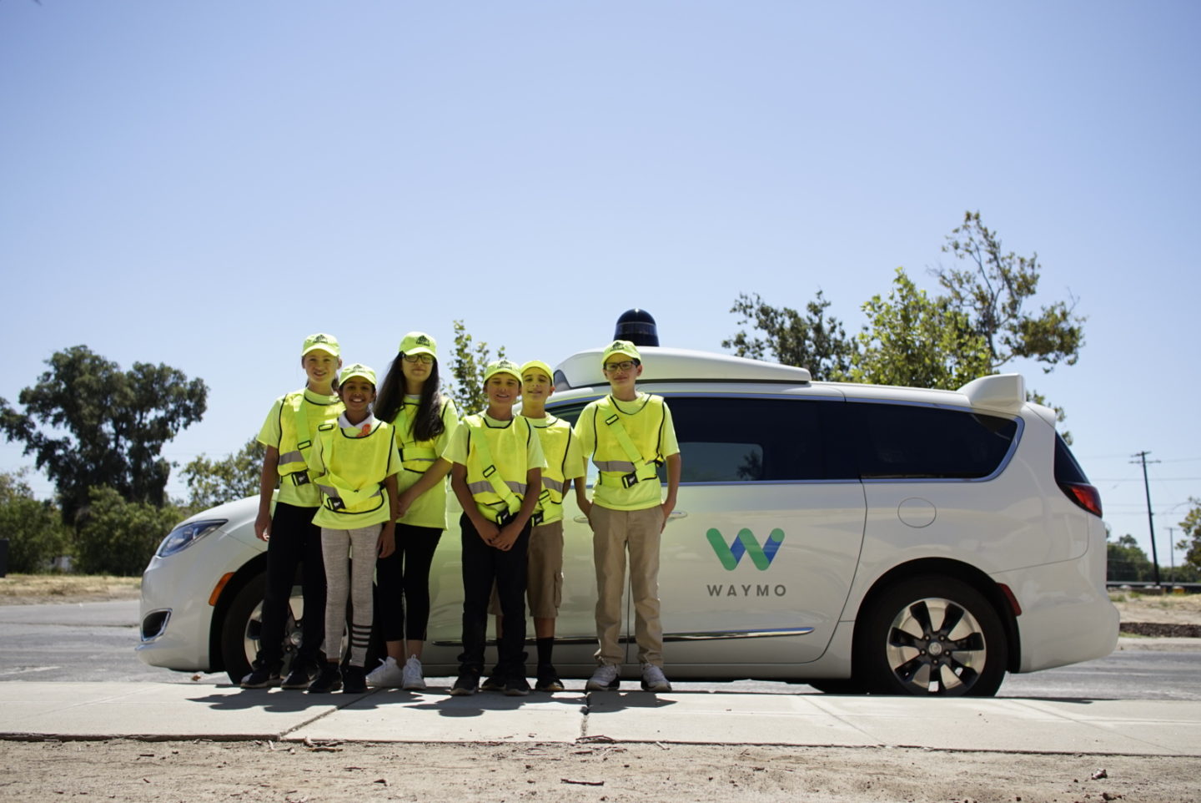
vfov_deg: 36.9
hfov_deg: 53.1
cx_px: 600
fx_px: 1202
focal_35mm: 36
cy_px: 402
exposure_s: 1/2500
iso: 125
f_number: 2.8
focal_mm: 24
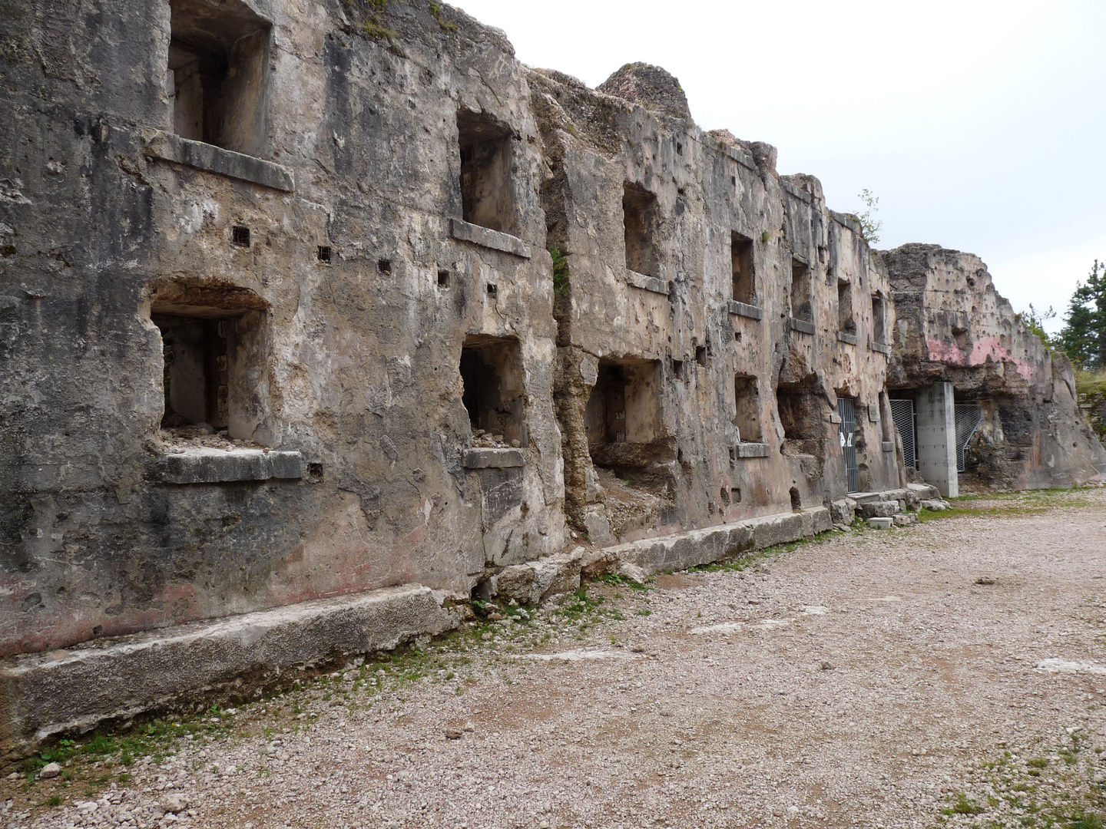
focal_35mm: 27
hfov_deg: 65.3
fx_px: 863
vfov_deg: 51.4
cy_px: 414
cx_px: 553
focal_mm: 4.8
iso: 100
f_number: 4
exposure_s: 1/160
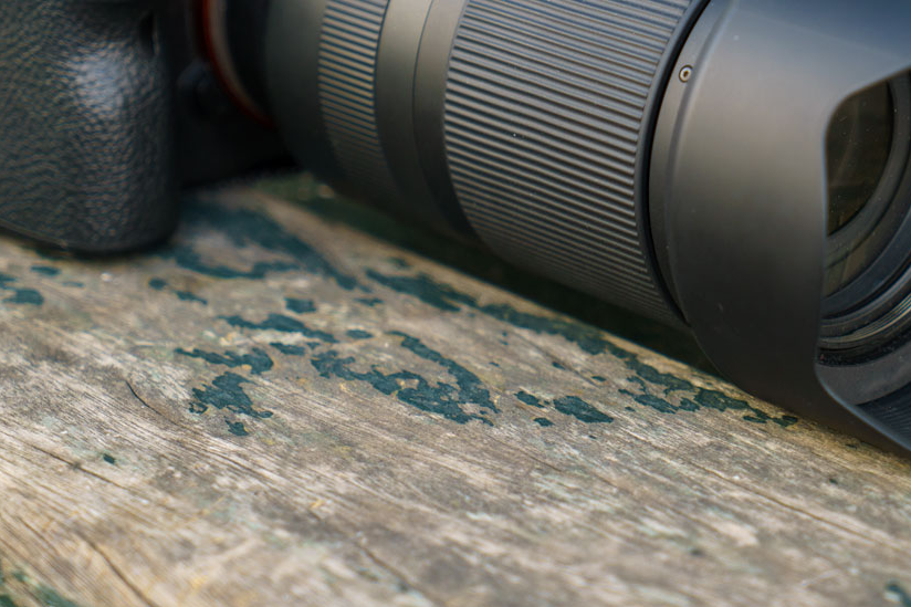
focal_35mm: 119
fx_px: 3011
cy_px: 118
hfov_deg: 17.2
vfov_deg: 11.5
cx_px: 533
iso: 200
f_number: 4.5
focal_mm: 70
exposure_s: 1/80
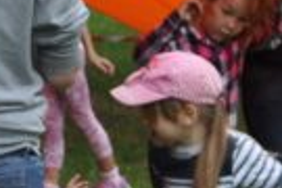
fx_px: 4104
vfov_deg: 2.6
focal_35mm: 524
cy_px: 42
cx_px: 706
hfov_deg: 3.9
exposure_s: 1/1000
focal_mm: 46
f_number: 5.3
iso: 560
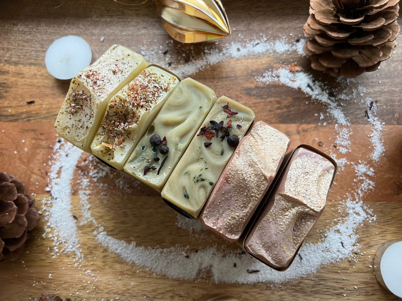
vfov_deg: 53.1
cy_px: 150
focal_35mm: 26
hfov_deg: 67.3
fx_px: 302
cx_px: 201
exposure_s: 1/60
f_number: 1.5
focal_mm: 5.7
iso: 200
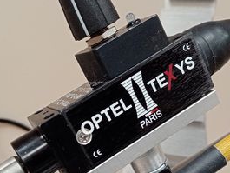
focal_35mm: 49
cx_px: 100
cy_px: 128
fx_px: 326
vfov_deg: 29.3
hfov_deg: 38.8
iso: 204
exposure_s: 1/33.3
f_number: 1.8
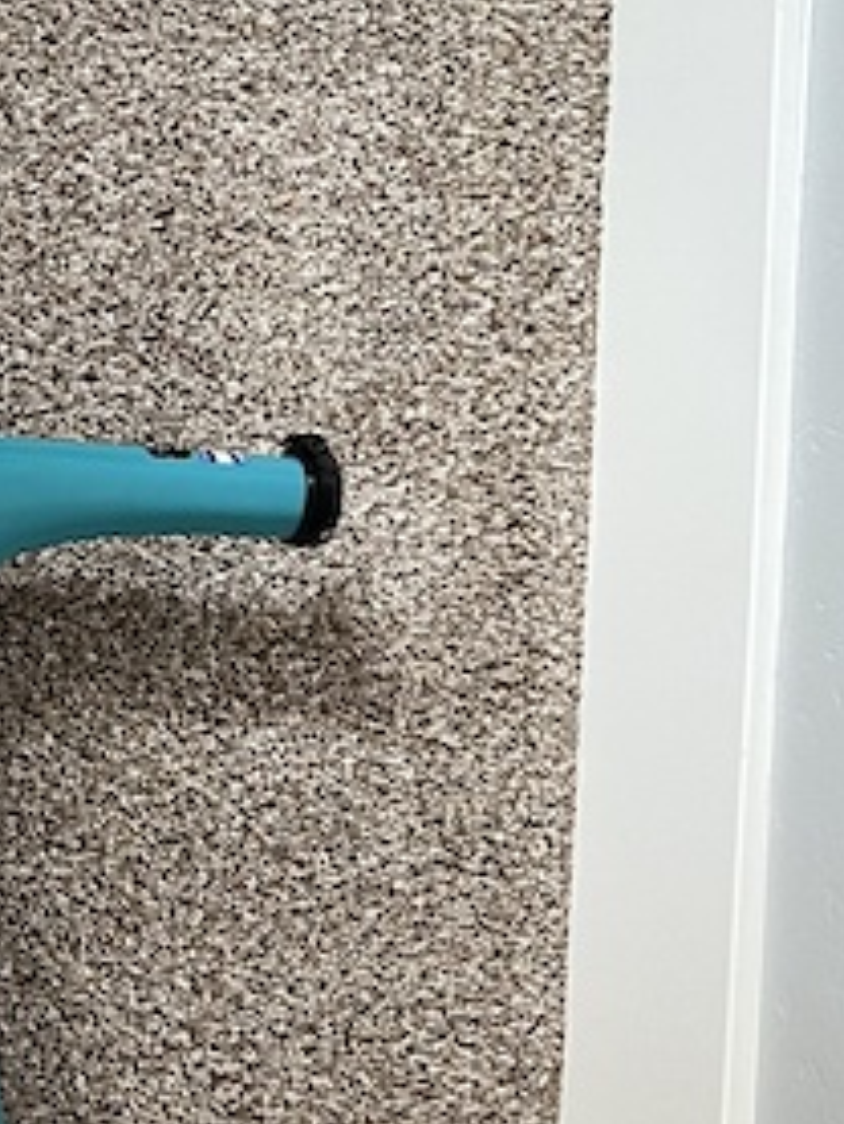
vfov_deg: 25.9
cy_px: 698
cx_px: -170
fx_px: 2436
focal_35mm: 75
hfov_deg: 18.6
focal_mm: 5.7
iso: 320
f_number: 1.5
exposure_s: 1/60
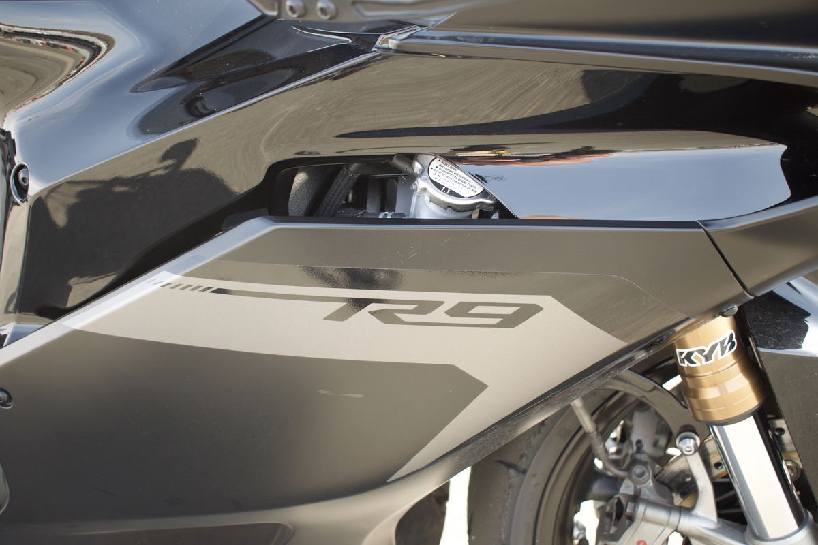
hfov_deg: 45.0
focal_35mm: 44
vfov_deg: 30.8
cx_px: 409
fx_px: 988
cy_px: 272
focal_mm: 29
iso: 360
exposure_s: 1/125
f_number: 4.2
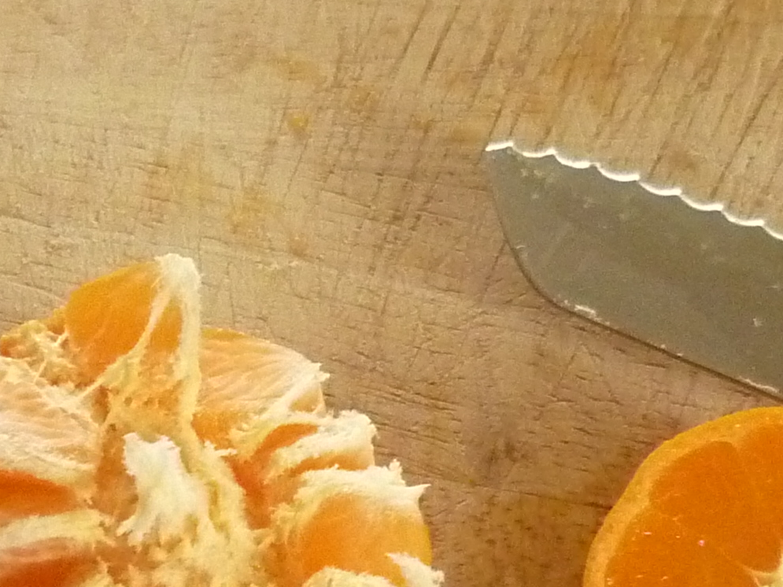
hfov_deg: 16.3
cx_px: 309
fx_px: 2737
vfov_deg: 12.2
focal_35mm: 121
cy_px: 422
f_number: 2.8
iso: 640
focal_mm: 5.5
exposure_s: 1/60
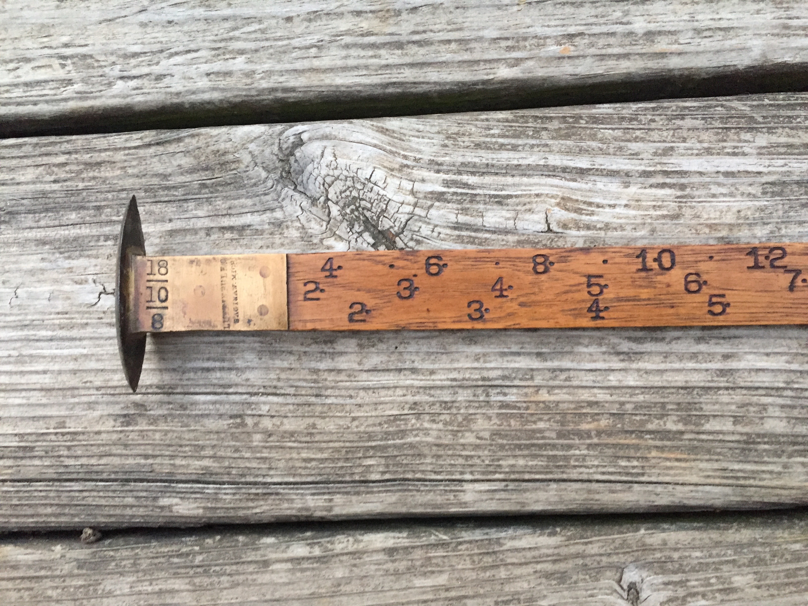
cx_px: 404
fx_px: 677
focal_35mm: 29
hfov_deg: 61.7
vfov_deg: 48.2
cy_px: 303
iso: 200
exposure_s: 1/30
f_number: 2.2
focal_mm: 4.15
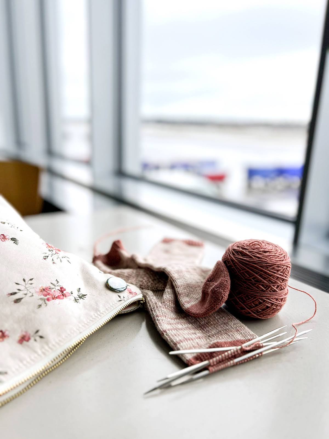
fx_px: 329
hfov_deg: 53.1
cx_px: 164
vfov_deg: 67.3
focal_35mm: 26
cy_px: 220
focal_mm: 5.7
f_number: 1.5
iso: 50
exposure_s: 1/750
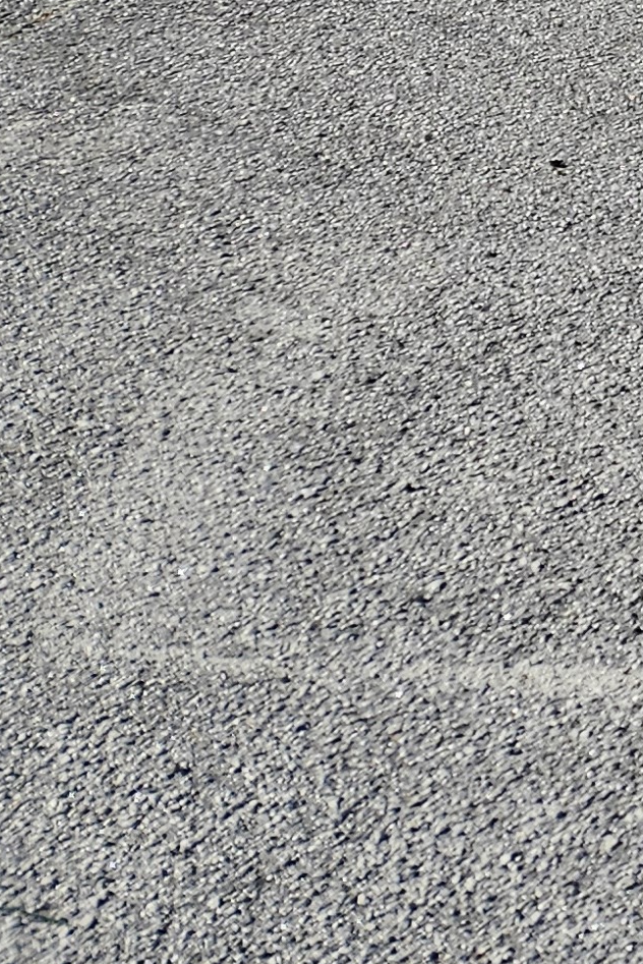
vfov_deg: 18.0
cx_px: 1960
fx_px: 2704
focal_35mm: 101
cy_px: -498
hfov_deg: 10.0
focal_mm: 5.4
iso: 25
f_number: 1.8
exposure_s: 1/1770
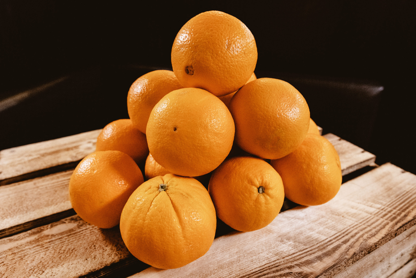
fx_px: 289
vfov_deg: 51.3
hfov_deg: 71.5
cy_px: 139
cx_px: 208
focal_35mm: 25
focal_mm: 25
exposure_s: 1/60
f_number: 7.1
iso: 5000
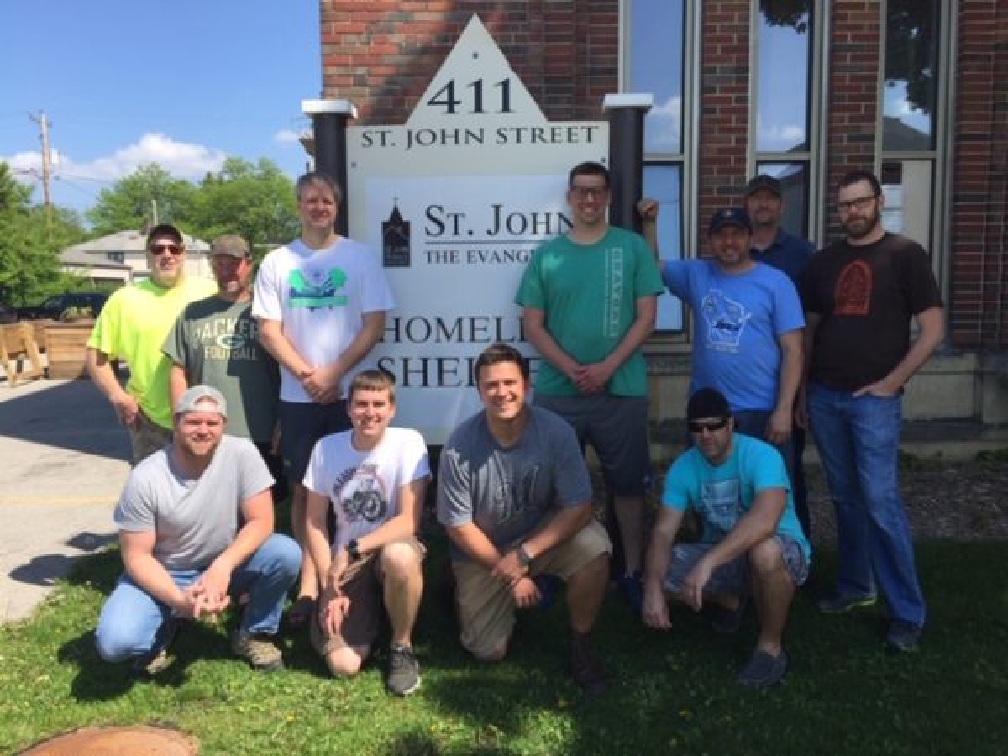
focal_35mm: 29
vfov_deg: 48.2
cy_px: 378
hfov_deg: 61.7
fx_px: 844
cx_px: 504
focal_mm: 4.15
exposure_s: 1/1522
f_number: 2.2
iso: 32
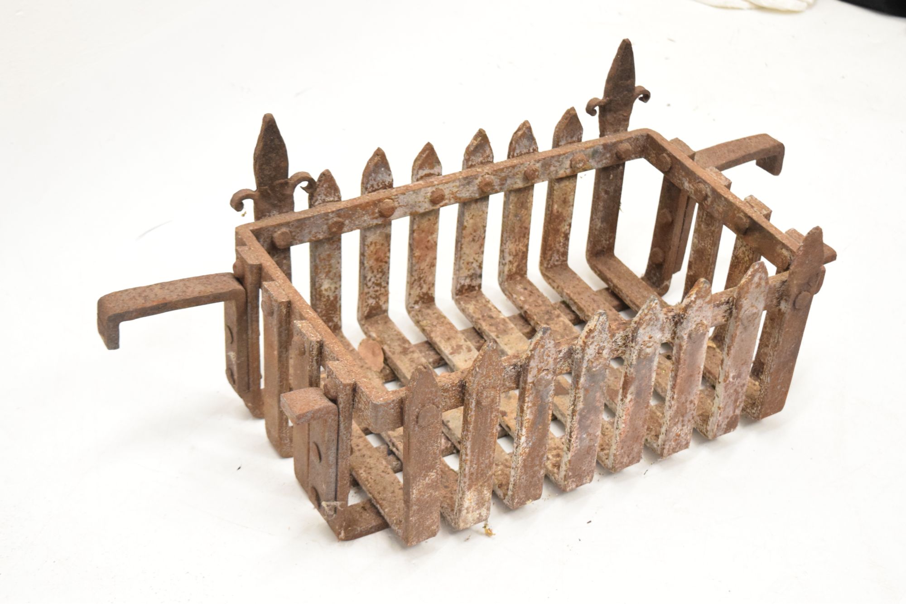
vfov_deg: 22.6
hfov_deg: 33.4
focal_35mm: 60
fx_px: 1510
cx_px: 453
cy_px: 302
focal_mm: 40
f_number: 6.3
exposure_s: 1/125
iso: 3200
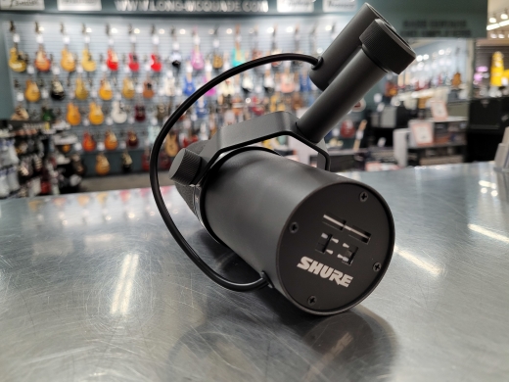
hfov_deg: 67.3
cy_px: 191
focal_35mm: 26
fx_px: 382
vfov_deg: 53.1
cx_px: 254
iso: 250
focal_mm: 5.4
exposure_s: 1/120
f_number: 1.8
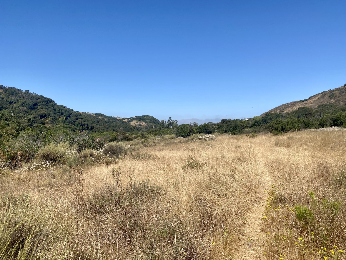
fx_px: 260
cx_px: 173
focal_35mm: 26
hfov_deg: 67.3
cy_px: 130
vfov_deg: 53.1
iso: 32
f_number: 1.8
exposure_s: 1/4274
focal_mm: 4.25
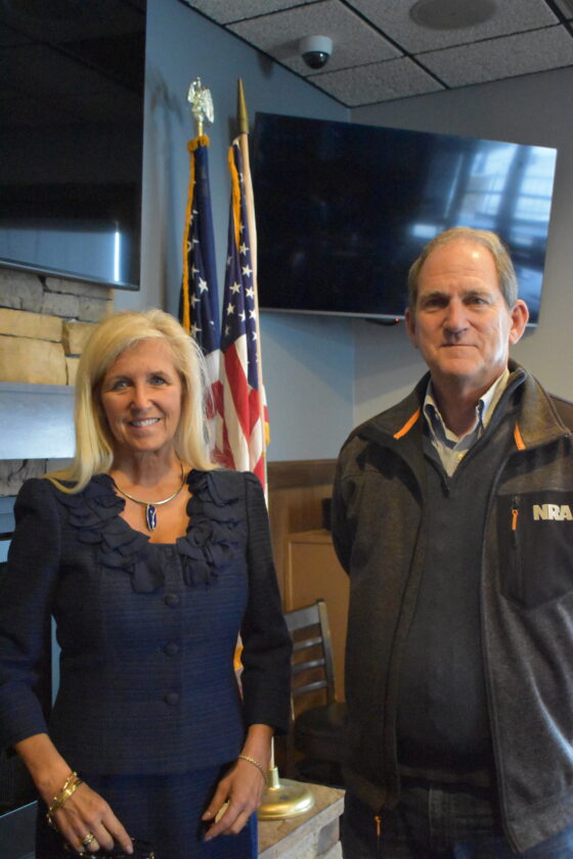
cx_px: 286
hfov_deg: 31.9
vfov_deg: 46.4
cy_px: 430
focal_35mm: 42
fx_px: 1003
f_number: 4.2
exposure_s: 1/125
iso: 11400
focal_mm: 28
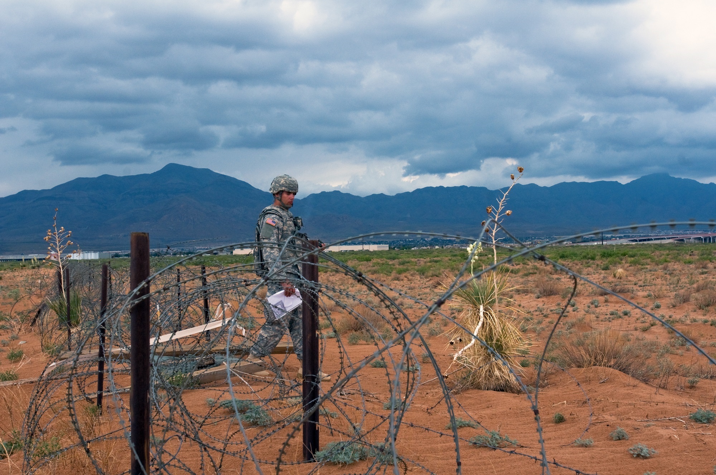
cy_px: 238
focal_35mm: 52
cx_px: 358
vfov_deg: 25.7
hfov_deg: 37.9
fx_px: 1043
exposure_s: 1/400
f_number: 10
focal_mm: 35
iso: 400
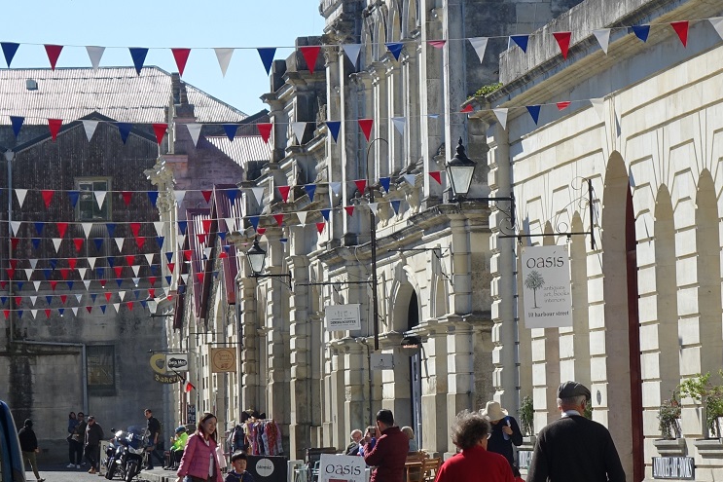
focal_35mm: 199
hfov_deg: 10.3
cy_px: 267
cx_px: 423
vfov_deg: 6.9
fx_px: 3995
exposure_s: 1/800
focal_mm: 32.83
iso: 125
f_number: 4.5
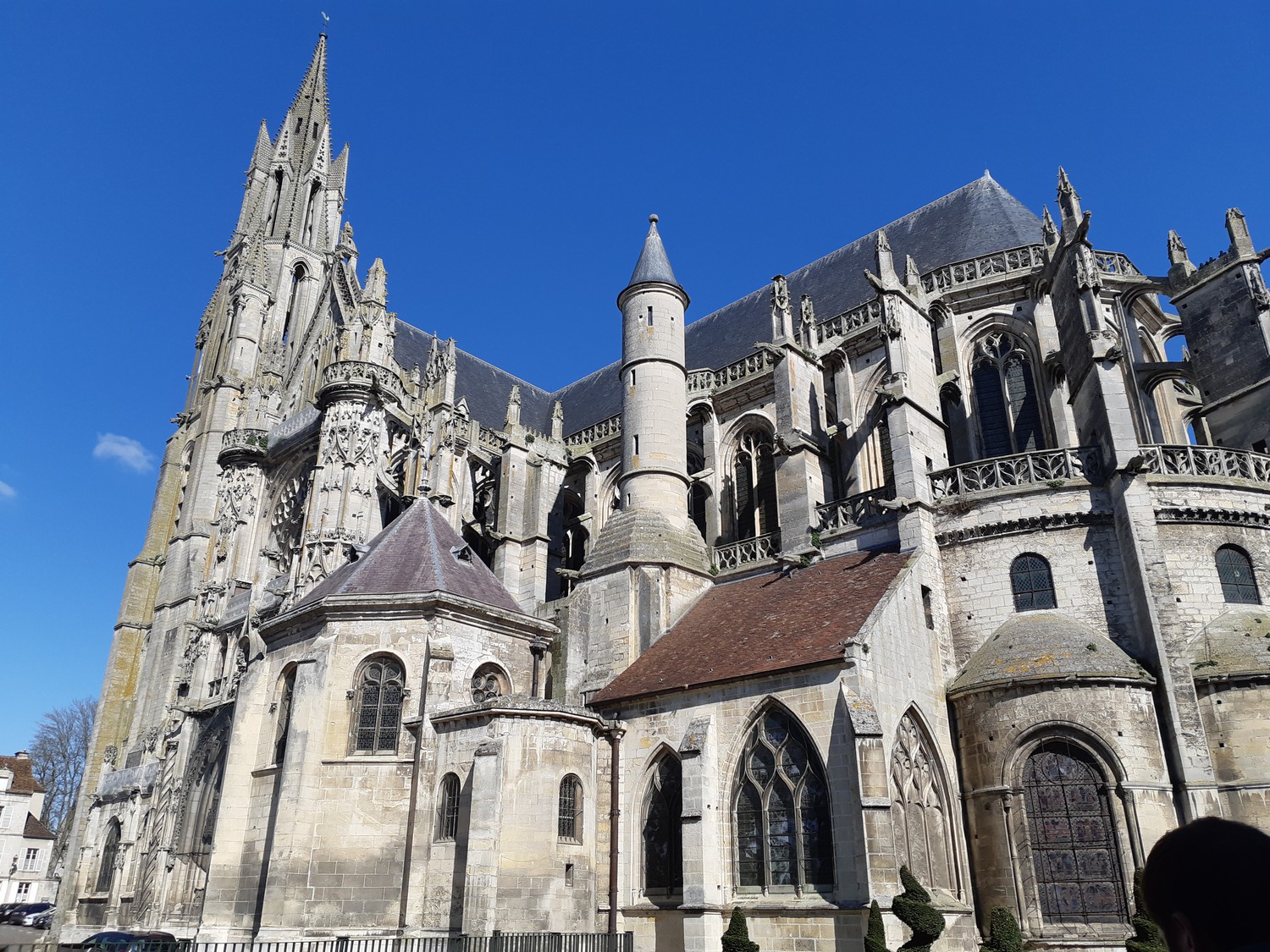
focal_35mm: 26
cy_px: 476
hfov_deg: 67.3
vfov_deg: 53.1
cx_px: 635
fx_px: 954
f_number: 1.7
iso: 40
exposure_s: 1/2304
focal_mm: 3.93
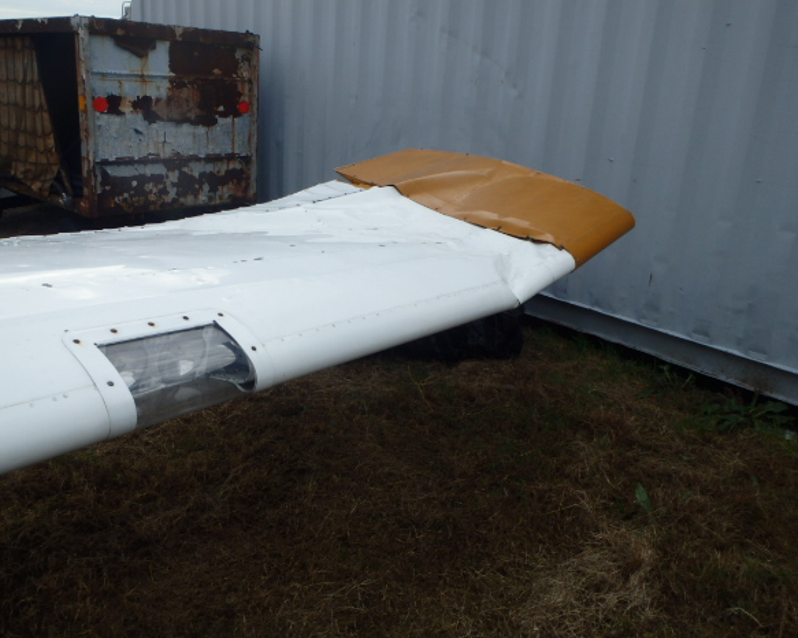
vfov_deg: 48.5
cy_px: 320
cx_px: 364
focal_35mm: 30
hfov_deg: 58.7
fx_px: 708
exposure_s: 1/640
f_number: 3.9
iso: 125
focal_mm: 5
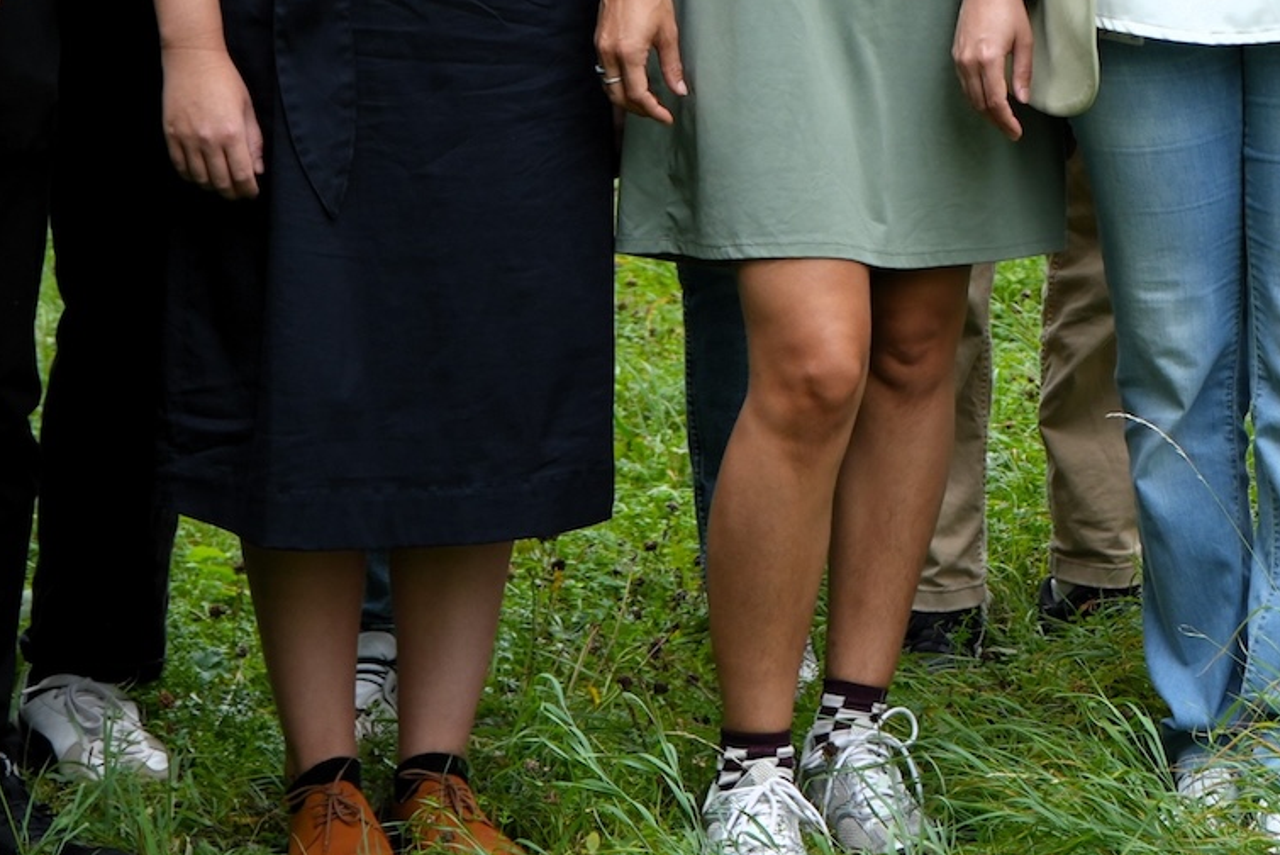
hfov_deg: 13.3
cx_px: 1511
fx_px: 5371
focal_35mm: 151
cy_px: -269
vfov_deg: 8.9
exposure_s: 1/160
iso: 200
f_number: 4.5
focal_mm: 46
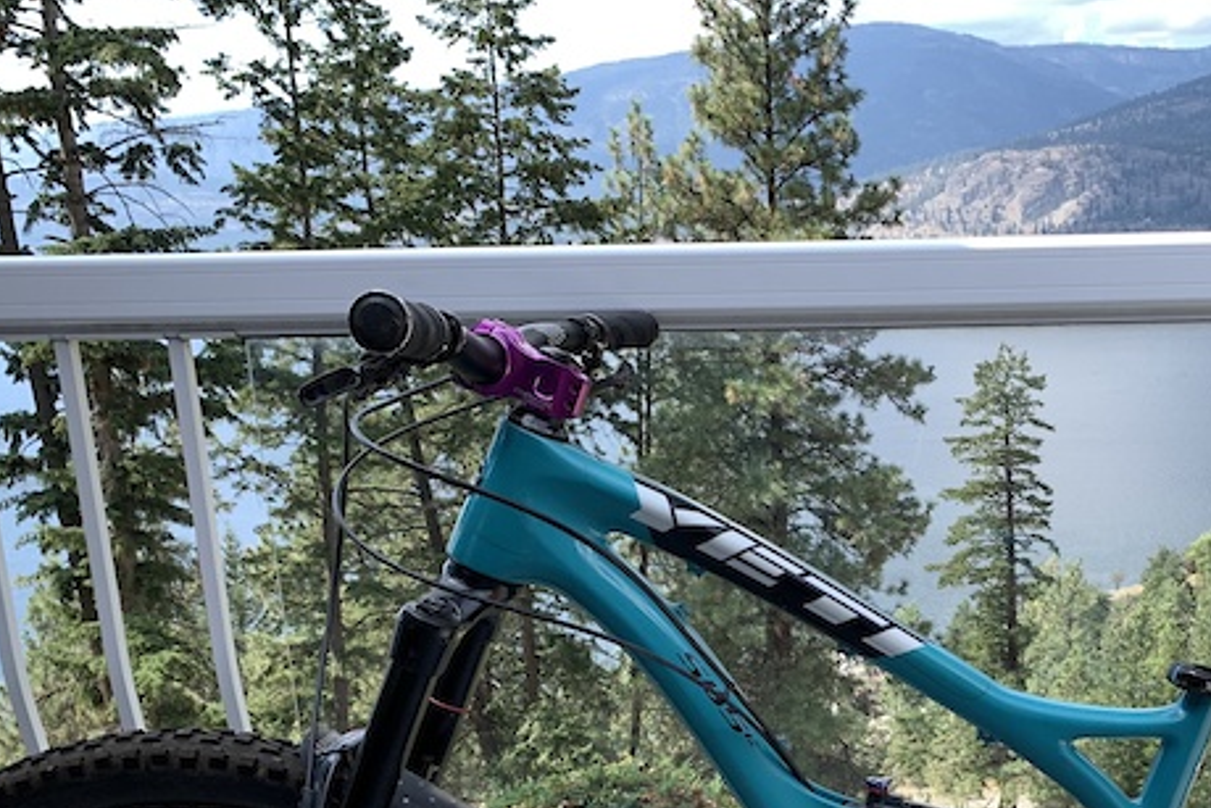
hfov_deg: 40.8
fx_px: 1581
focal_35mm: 47
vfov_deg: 27.3
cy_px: 771
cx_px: 890
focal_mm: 4.25
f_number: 1.8
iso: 25
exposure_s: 1/711
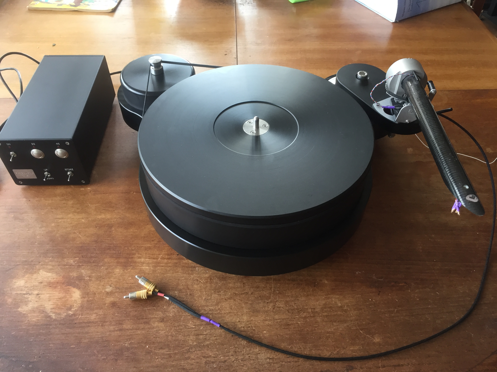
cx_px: 248
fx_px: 416
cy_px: 186
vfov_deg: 48.2
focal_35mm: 29
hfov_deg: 61.7
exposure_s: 1/33
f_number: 2.2
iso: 50
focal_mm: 4.15
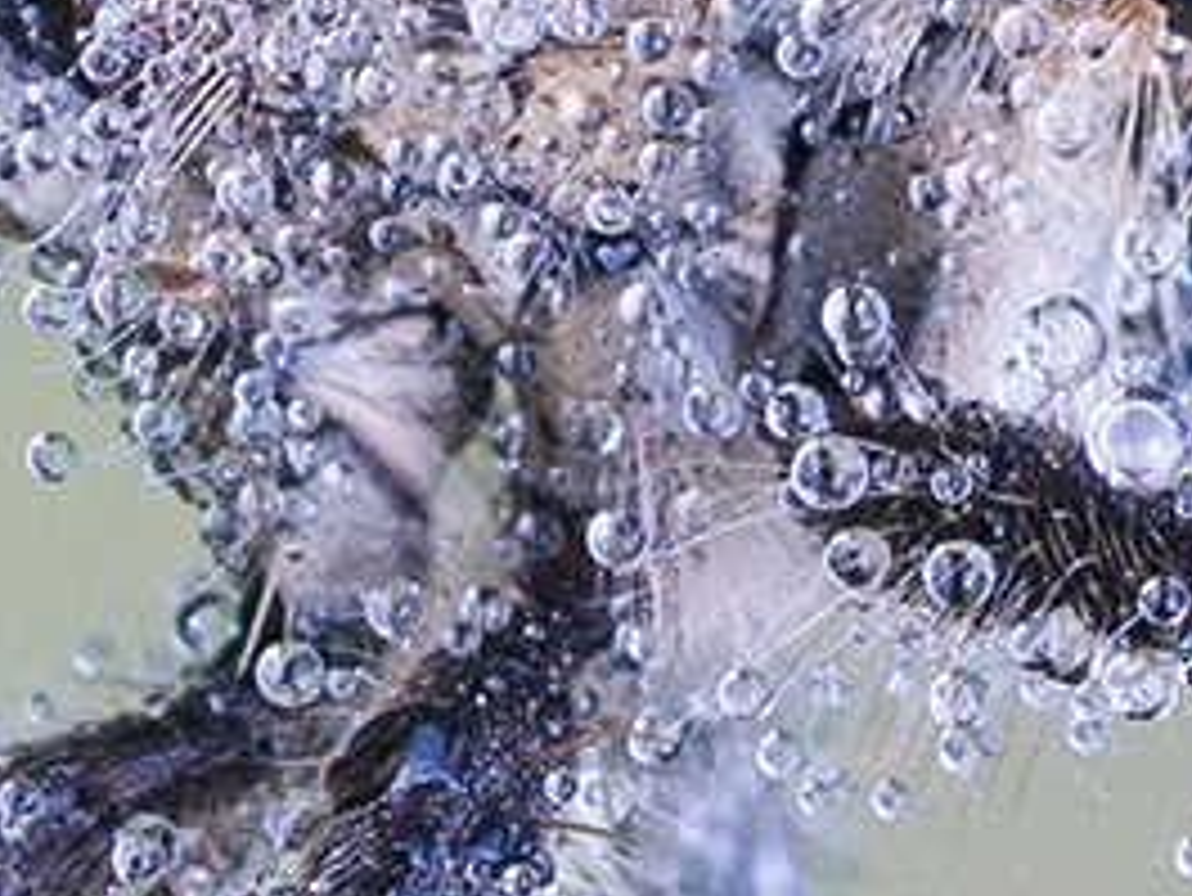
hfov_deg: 1.8
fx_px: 37482
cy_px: 702
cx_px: 22
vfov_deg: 1.4
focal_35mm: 1088
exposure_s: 1/20
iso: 800
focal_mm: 200
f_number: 11
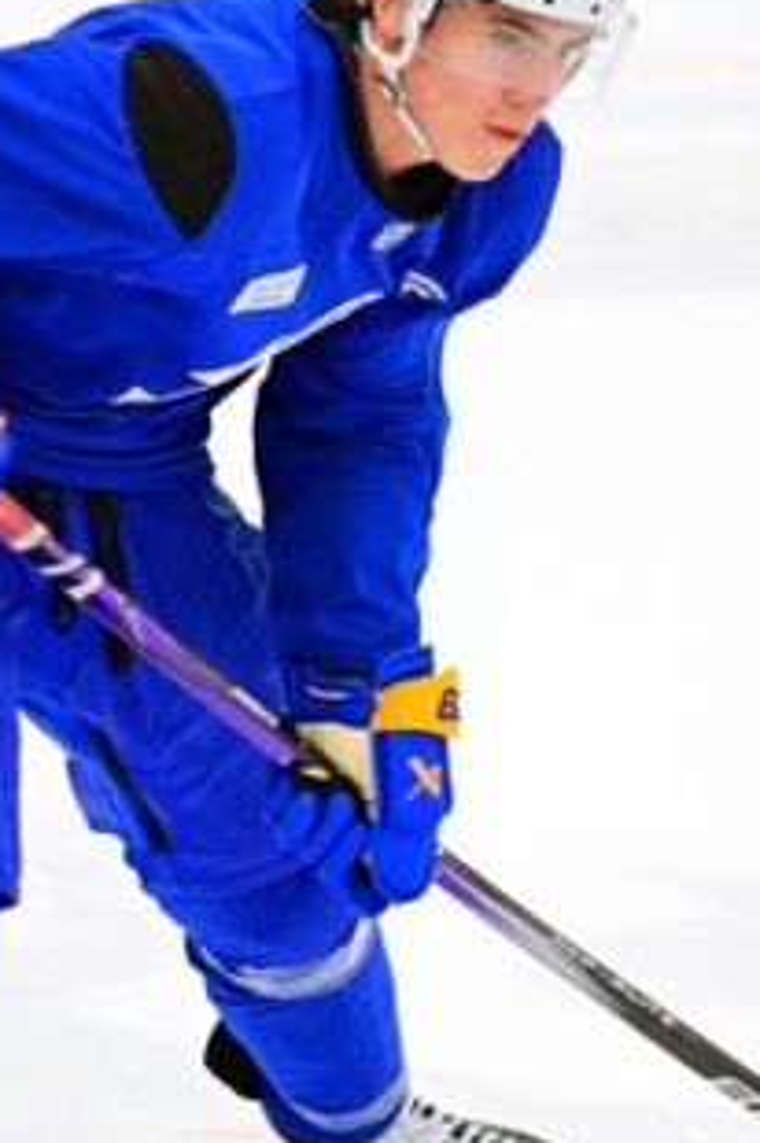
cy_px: 712
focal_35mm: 744
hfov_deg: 1.8
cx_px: 384
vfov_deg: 2.8
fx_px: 23611
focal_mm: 300
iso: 6400
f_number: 2.8
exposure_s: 1/1600
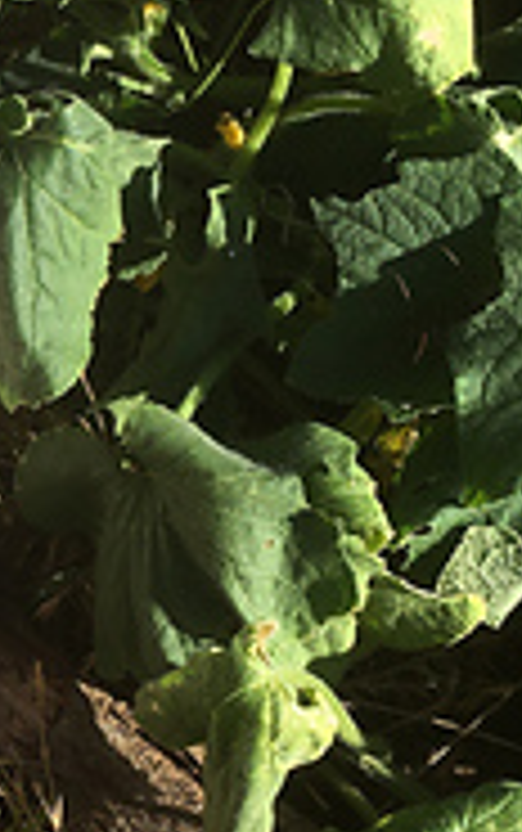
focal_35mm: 83
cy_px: 385
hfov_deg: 14.8
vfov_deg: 24.9
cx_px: -220
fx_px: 1885
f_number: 2.2
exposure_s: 1/1672
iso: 25
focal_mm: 4.15
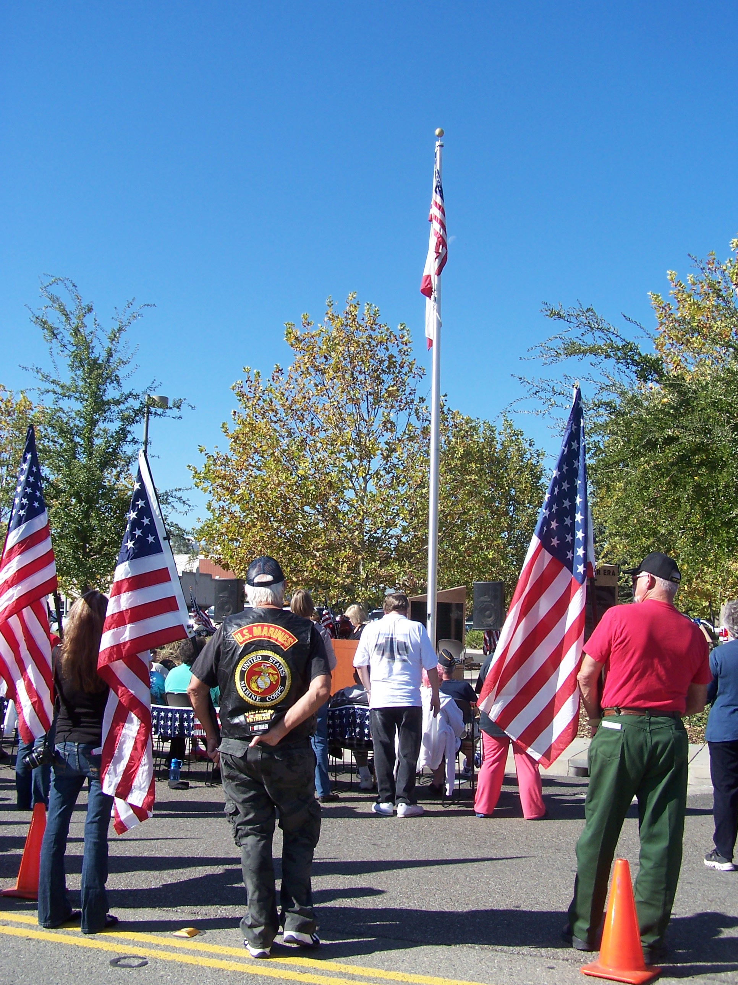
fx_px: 1080
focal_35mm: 38
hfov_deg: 37.7
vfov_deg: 49.0
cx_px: 369
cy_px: 492
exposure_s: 1/500
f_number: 4
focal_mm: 6.3
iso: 80
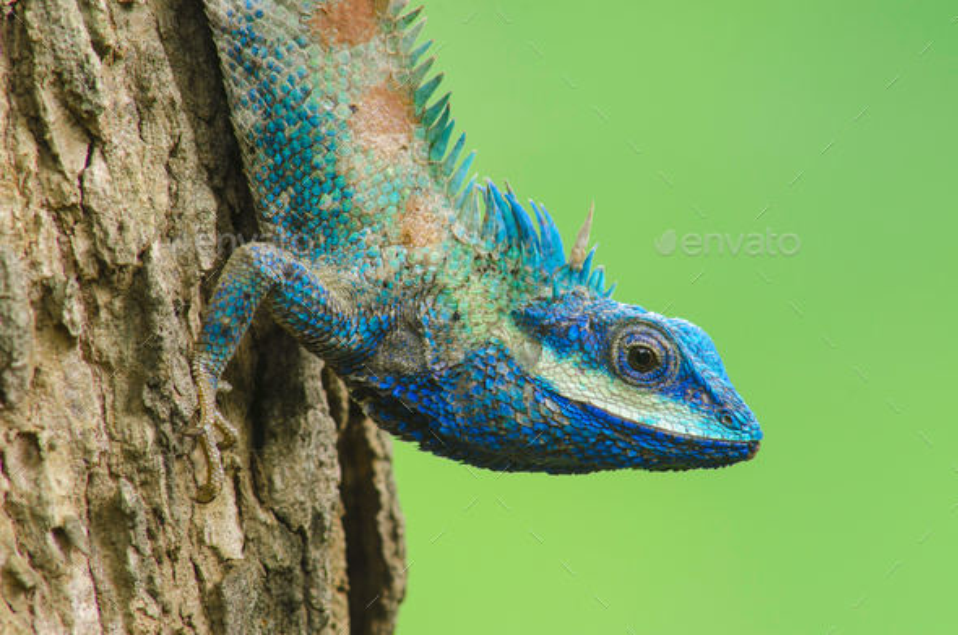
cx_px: 479
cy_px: 318
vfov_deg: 3.0
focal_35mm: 450
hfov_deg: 4.6
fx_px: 11952
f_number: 8
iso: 100
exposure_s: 1/8
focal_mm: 300
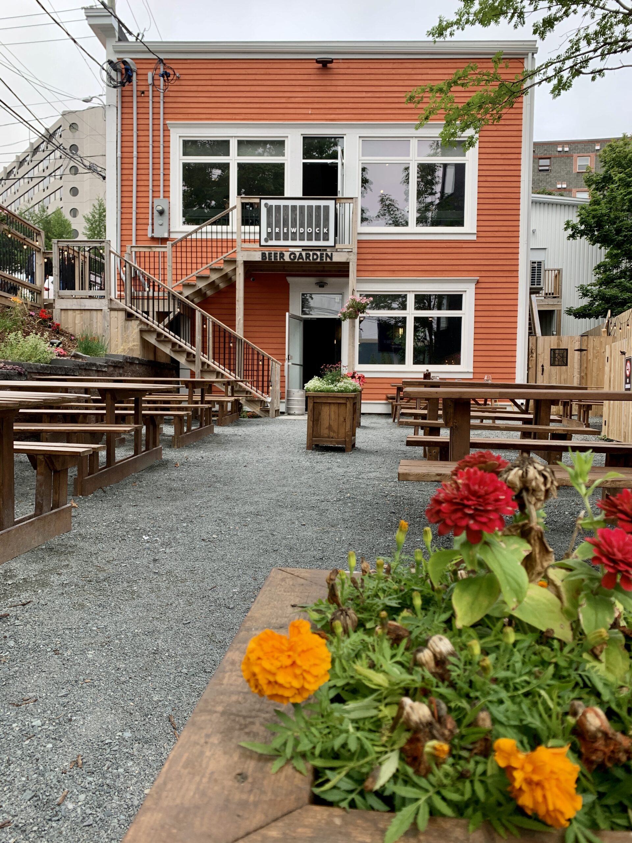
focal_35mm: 26
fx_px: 633
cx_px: 316
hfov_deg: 53.1
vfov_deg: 67.3
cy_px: 422
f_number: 1.8
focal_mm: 4.25
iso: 25
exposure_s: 1/287
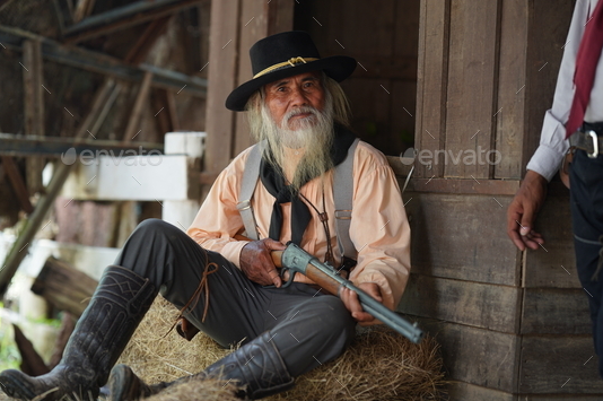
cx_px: 278
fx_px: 1573
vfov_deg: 14.5
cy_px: 210
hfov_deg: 21.7
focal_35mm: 94
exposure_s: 1/160
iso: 100
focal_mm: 85
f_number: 2
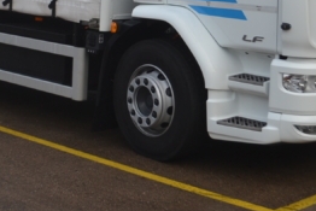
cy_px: -81
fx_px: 773
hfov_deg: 22.9
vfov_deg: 14.7
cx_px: 82
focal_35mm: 88
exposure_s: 1/250
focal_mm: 20
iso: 100
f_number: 3.8
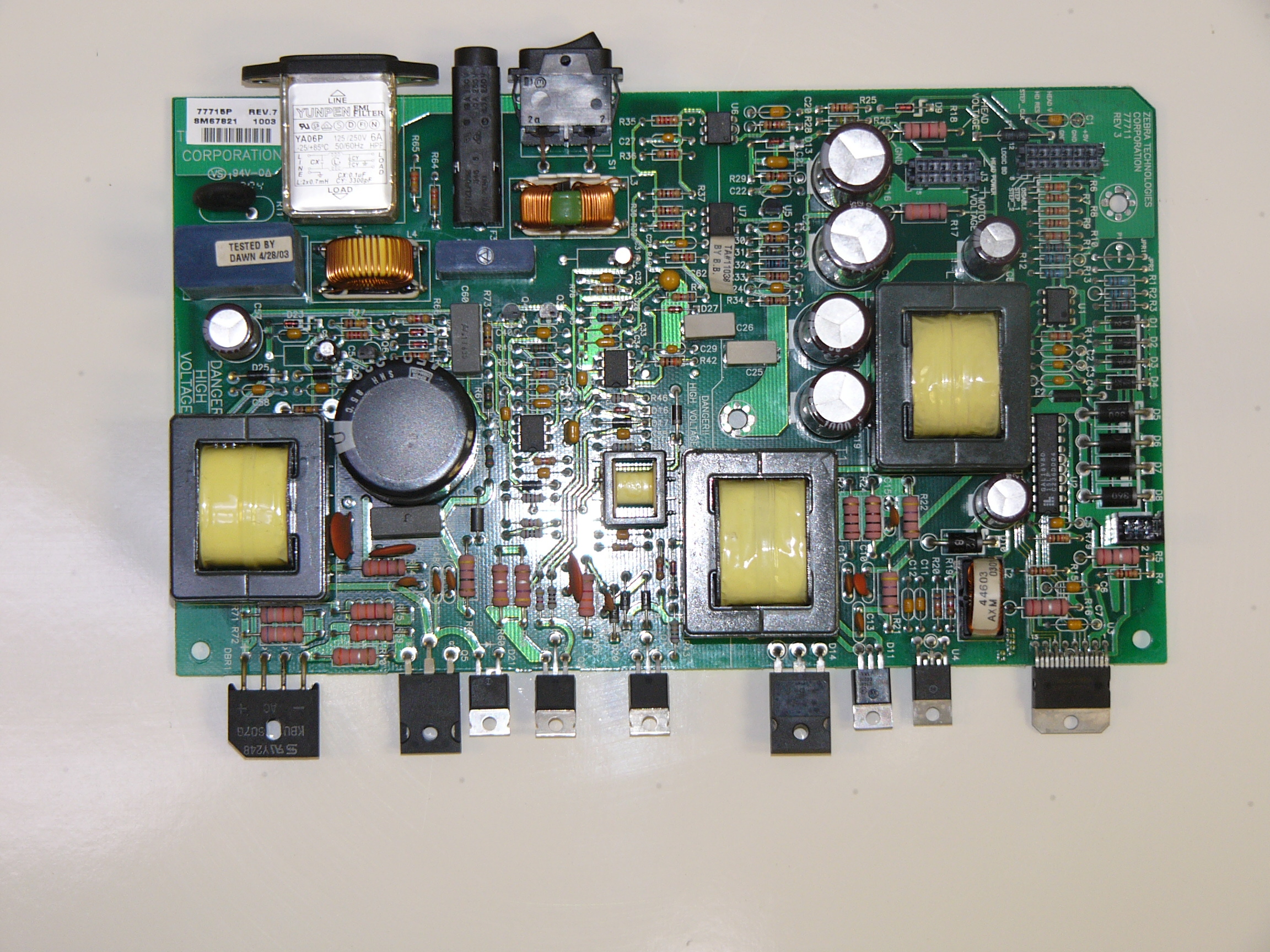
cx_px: 635
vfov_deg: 14.5
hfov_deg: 19.3
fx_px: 3742
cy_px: 476
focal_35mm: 102
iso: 75
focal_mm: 16.9
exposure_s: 1/40
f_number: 2.8
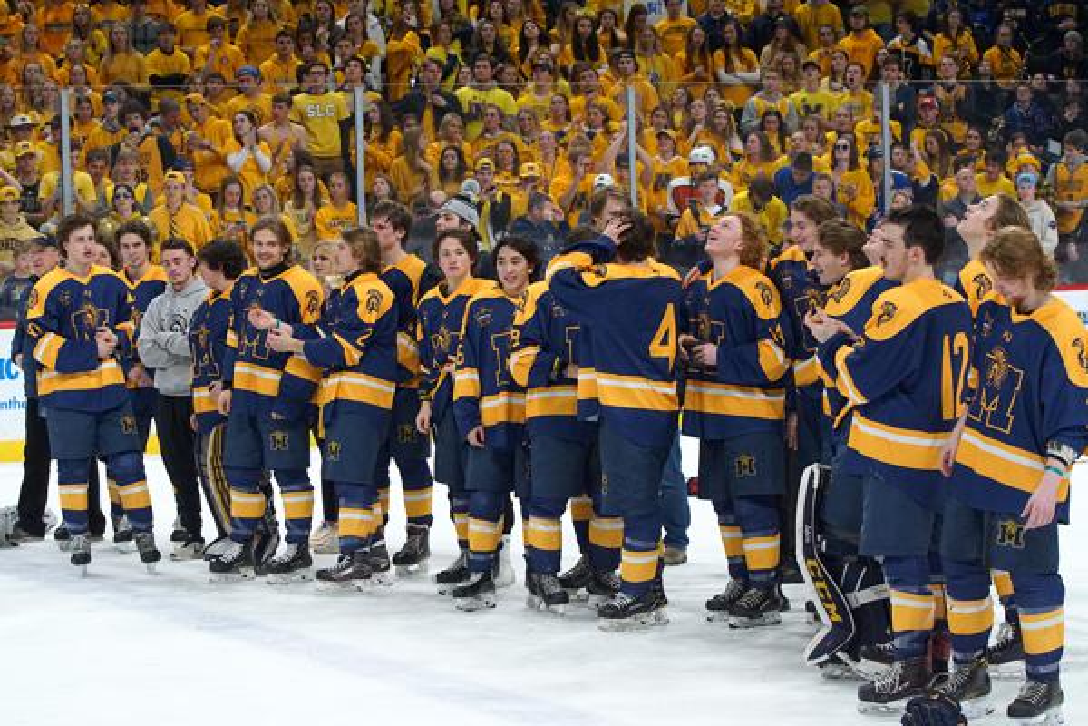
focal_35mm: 112
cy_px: 363
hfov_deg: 18.2
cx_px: 544
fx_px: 3400
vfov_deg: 12.2
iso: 1600
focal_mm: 75
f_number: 5.6
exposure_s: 1/250
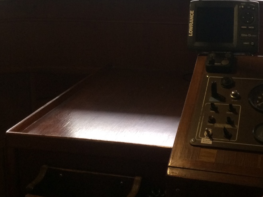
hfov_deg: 30.7
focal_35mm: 63
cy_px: 5
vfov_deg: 22.5
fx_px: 479
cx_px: 153
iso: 125
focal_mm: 4.15
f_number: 2.2
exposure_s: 1/30
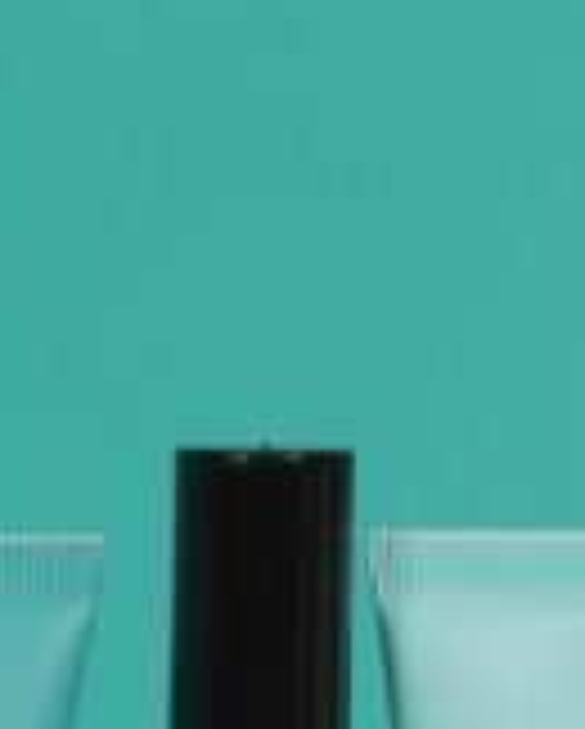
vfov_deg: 6.3
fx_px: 6565
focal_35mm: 304
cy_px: 808
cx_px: -670
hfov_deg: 5.0
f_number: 7.1
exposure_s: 1/60
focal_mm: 35
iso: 200
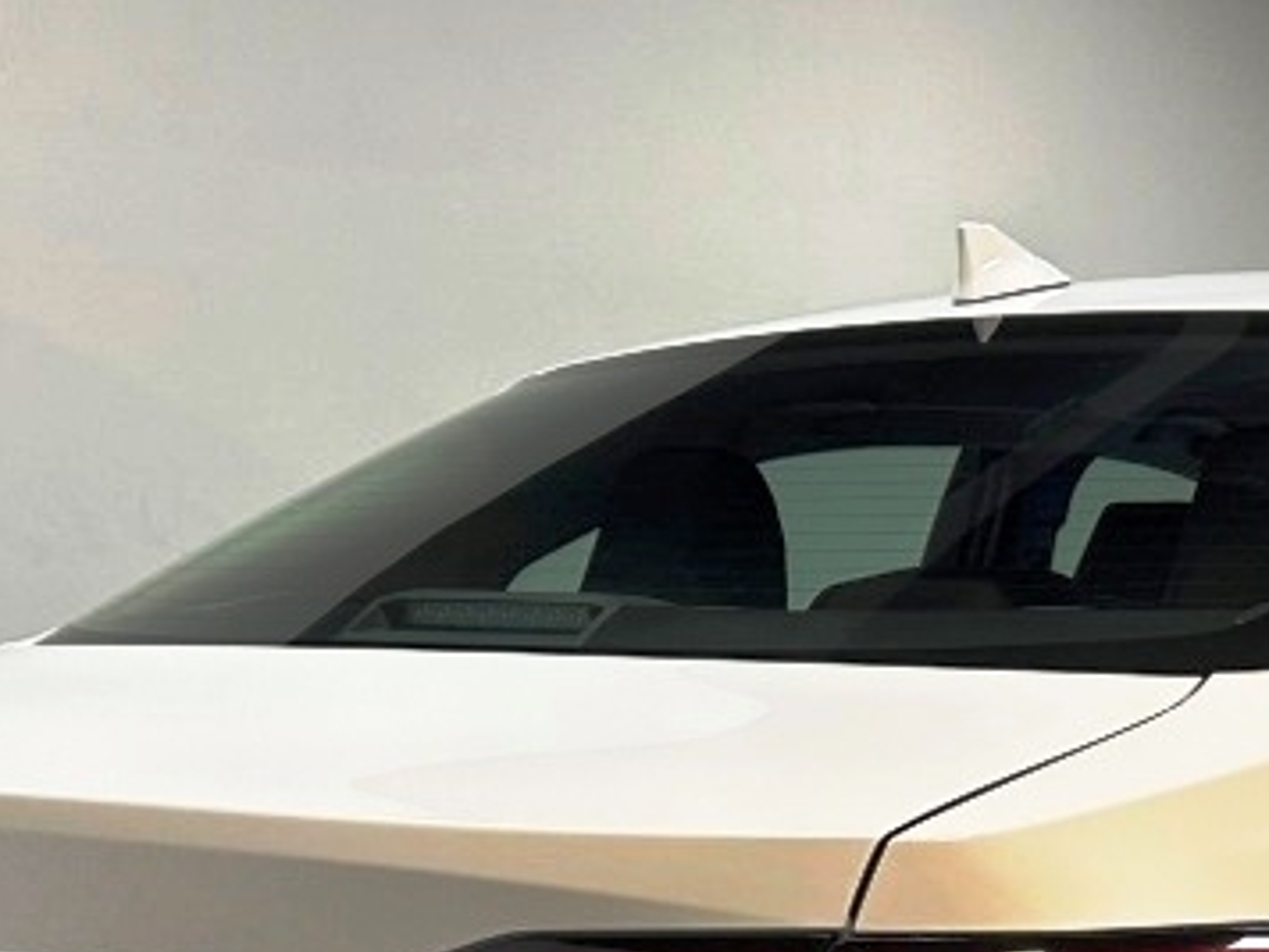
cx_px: 1012
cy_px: 1284
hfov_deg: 27.6
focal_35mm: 69
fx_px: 2529
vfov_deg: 19.4
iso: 160
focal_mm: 6.86
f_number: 1.78
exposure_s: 1/60
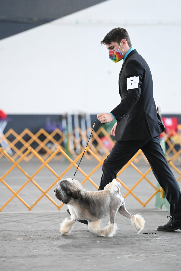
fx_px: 1206
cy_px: 136
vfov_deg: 12.8
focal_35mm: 160
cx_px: 90
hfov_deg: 8.6
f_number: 2.8
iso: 6400
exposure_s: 1/400
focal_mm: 160
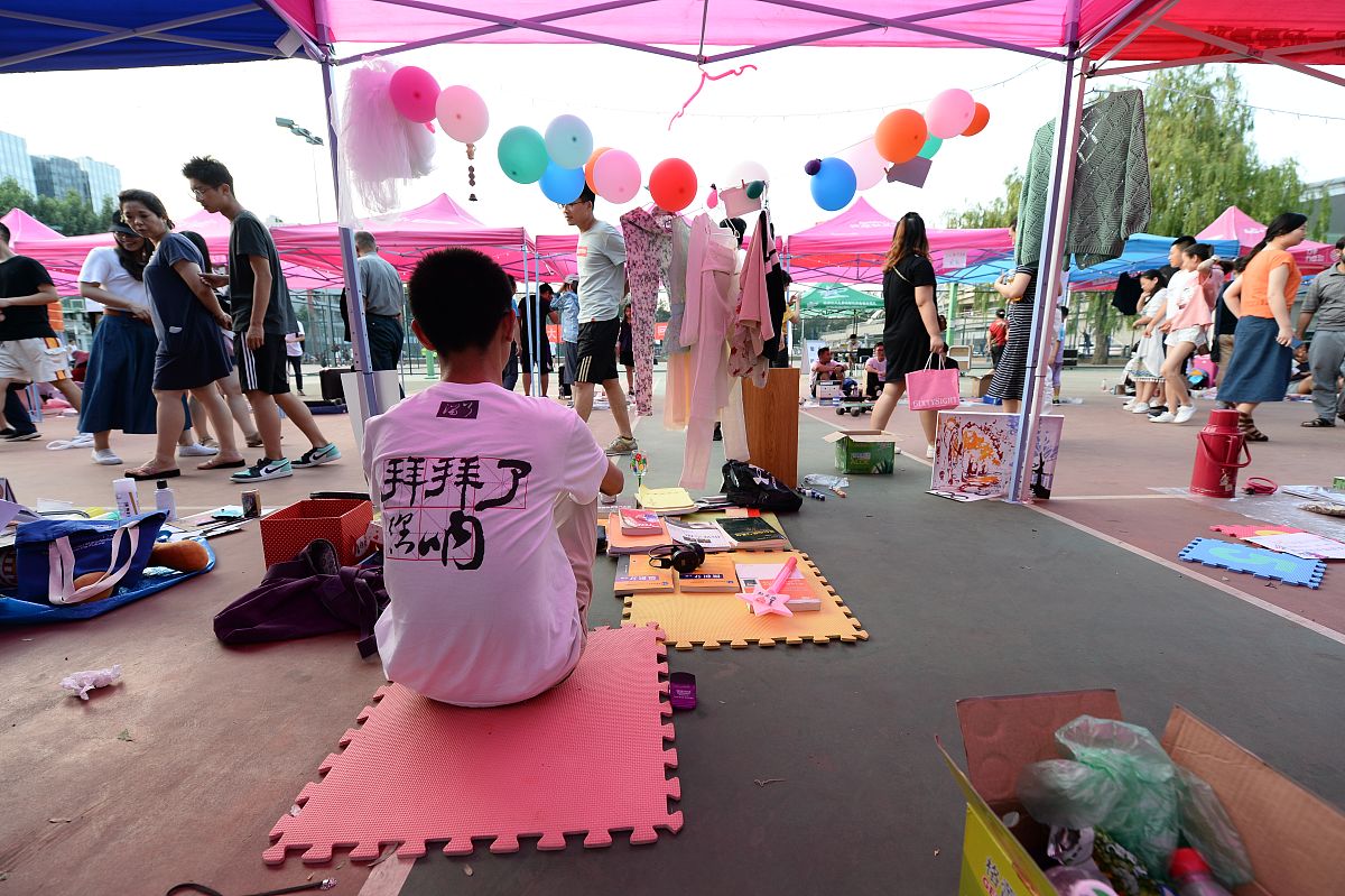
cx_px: 672
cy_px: 448
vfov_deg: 81.2
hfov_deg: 104.3
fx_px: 523
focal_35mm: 14
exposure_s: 1/125
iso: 400
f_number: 5.6
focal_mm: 14
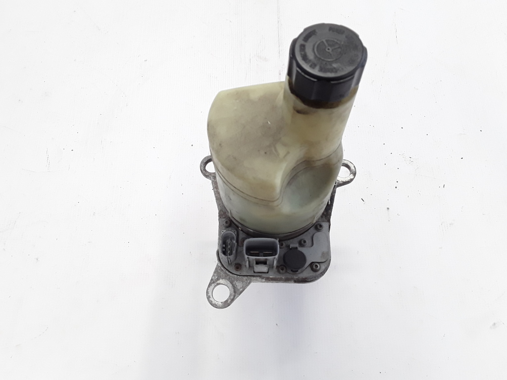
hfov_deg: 65.3
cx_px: 254
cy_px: 190
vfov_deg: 51.4
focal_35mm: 27
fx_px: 395
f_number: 1.9
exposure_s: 1/33
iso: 100
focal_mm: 2.91
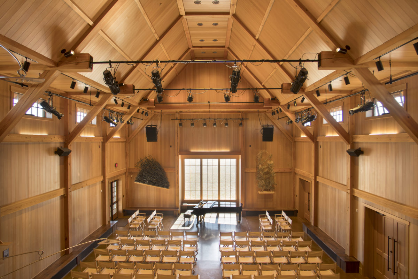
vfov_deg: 59.5
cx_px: 209
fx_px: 244
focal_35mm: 21
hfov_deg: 81.2
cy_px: 140
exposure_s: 1/30
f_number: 11
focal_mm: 14
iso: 200
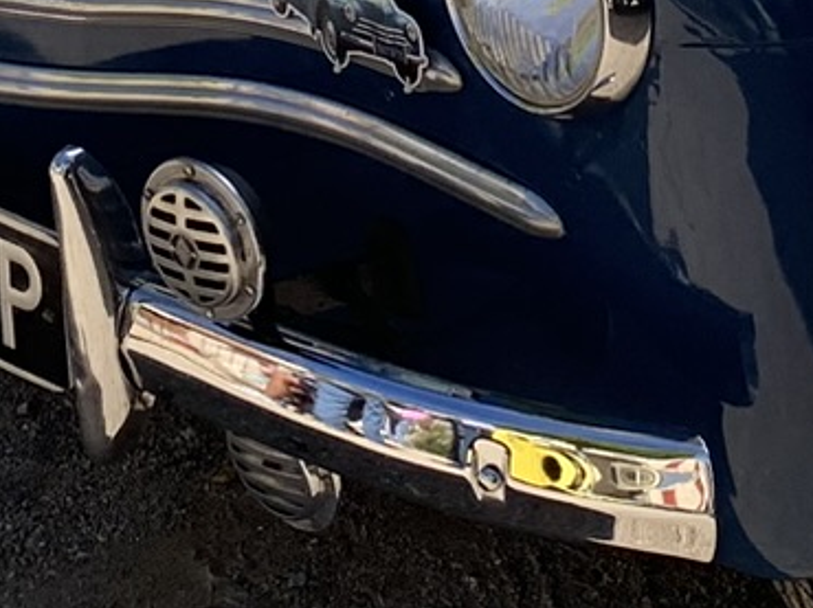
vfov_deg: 9.2
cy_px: -845
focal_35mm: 144
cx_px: 666
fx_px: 3380
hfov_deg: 13.6
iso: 25
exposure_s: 1/1235
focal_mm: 4.25
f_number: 1.8
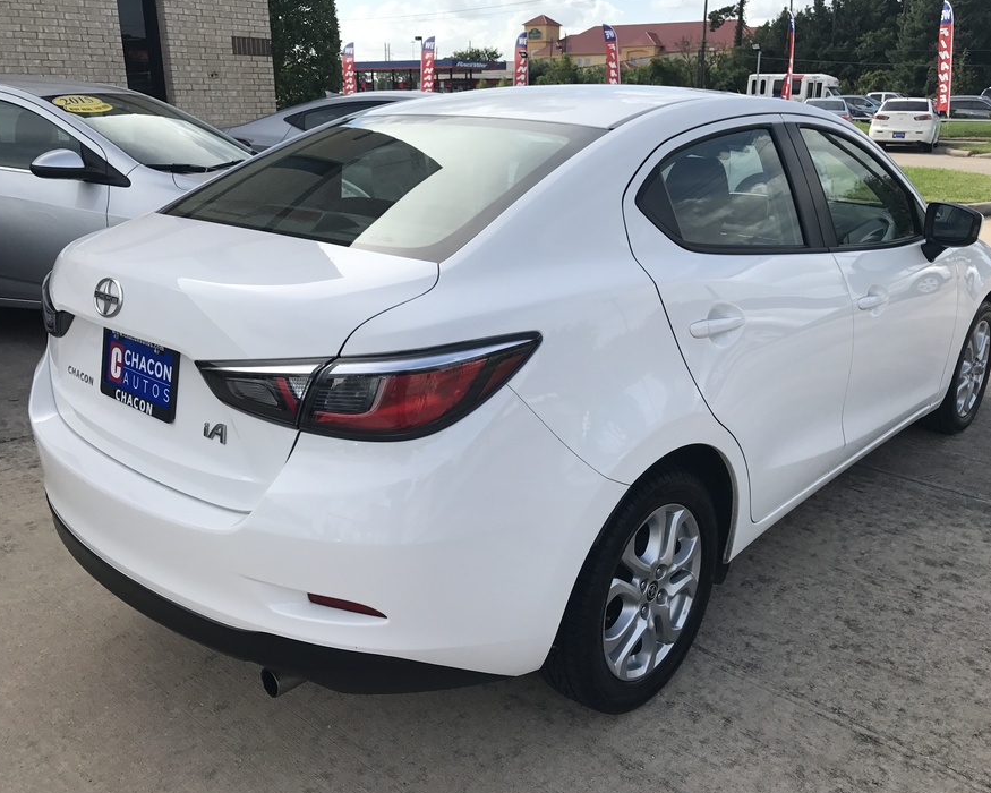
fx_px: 880
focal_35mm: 30
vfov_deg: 48.5
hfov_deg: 58.7
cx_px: 528
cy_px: 401
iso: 20
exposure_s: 1/1429
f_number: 1.8
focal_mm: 3.99
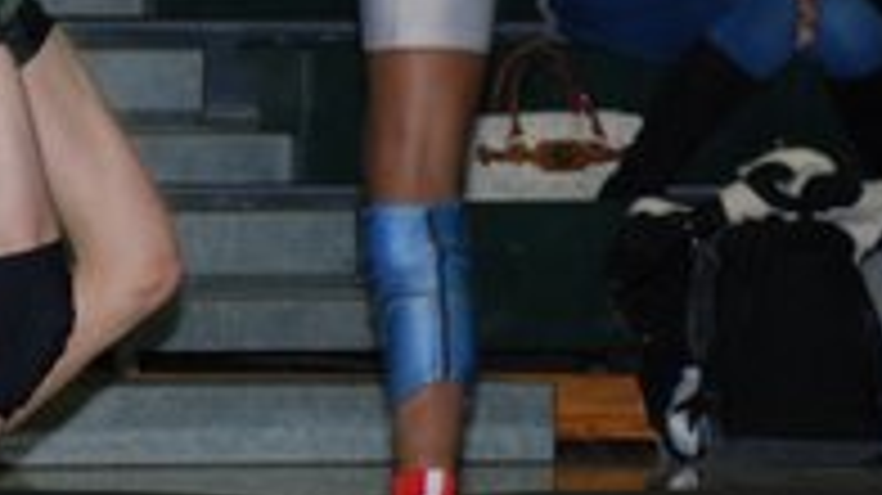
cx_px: 189
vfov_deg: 2.0
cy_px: -14
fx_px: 13992
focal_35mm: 599
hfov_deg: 3.6
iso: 640
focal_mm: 125
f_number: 6.3
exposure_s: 1/60
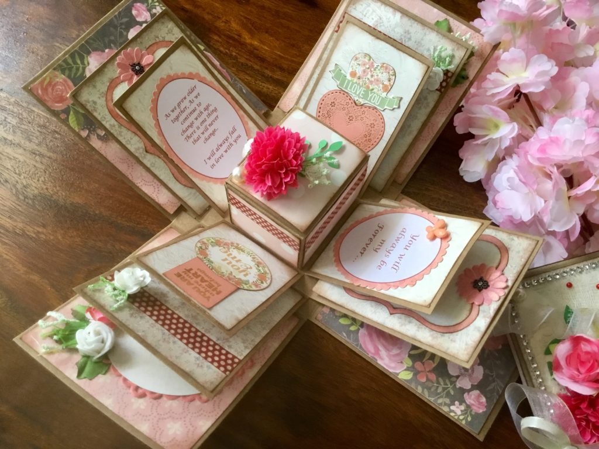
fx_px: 536
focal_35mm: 31
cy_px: 224
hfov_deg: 58.4
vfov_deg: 45.4
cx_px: 300
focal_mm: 3.3
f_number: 2.4
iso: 64
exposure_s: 1/33
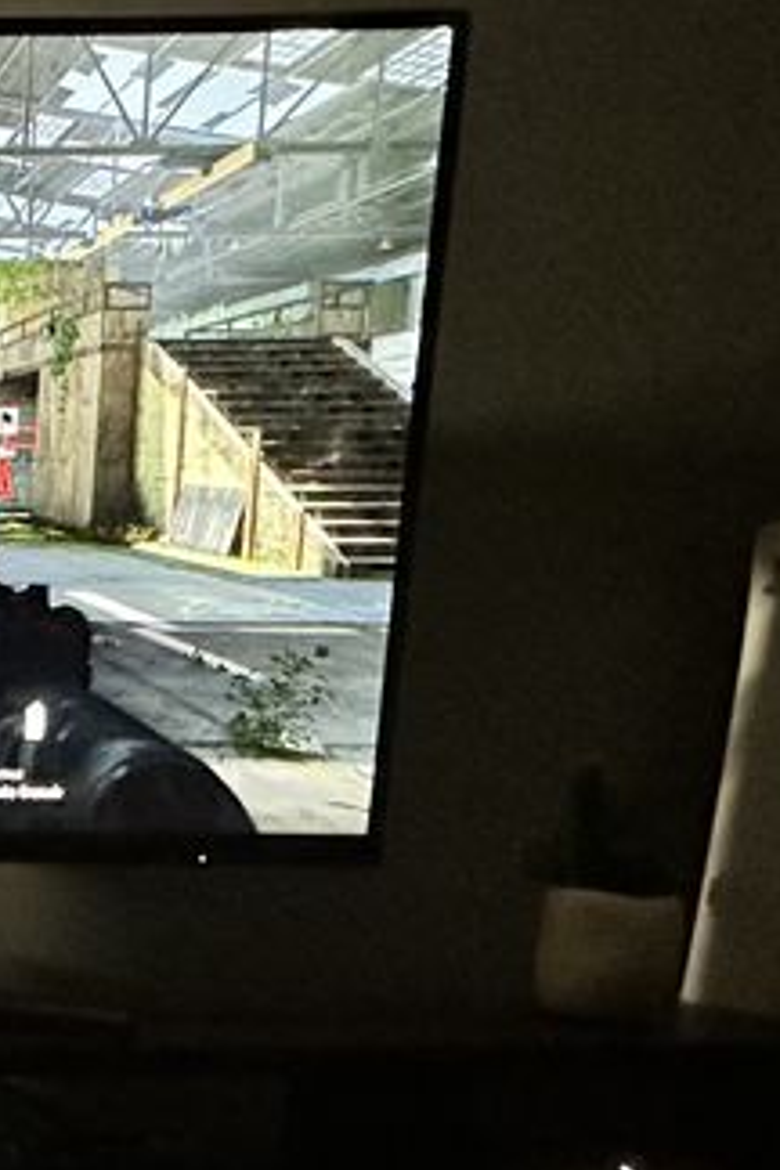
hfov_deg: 21.6
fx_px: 1755
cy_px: 1101
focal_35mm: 54
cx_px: -336
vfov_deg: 34.4
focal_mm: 2.22
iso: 400
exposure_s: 1/60
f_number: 2.2
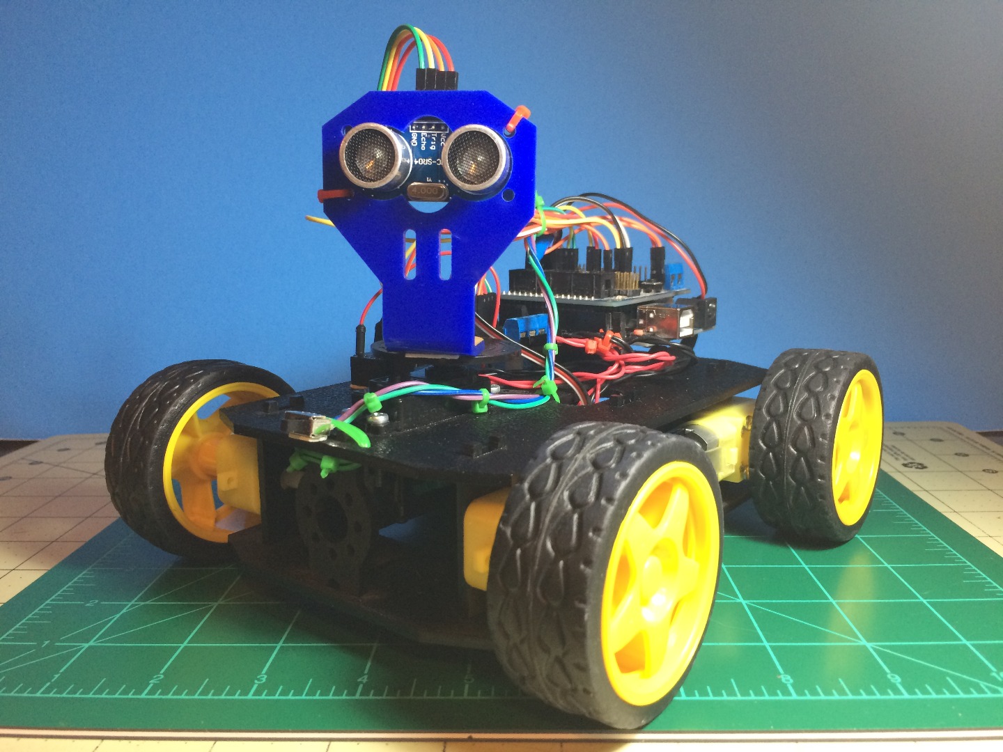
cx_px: 502
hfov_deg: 61.7
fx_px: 840
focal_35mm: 29
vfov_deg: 48.2
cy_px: 376
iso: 64
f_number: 2.2
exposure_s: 1/30
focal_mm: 4.15
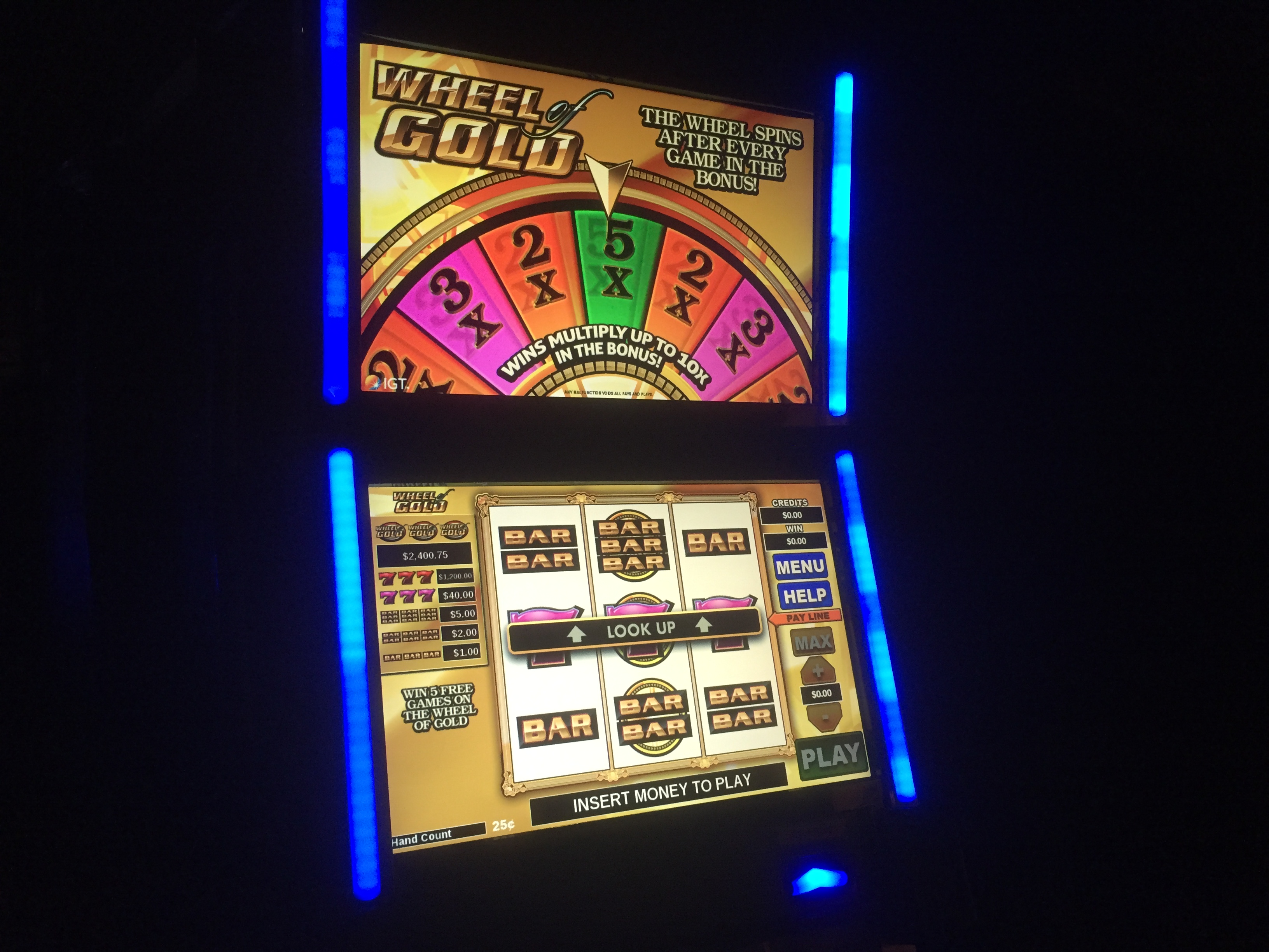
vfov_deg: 48.2
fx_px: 1063
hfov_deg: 61.7
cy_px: 476
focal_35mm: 29
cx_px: 634
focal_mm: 4.15
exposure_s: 1/30
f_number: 2.2
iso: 125
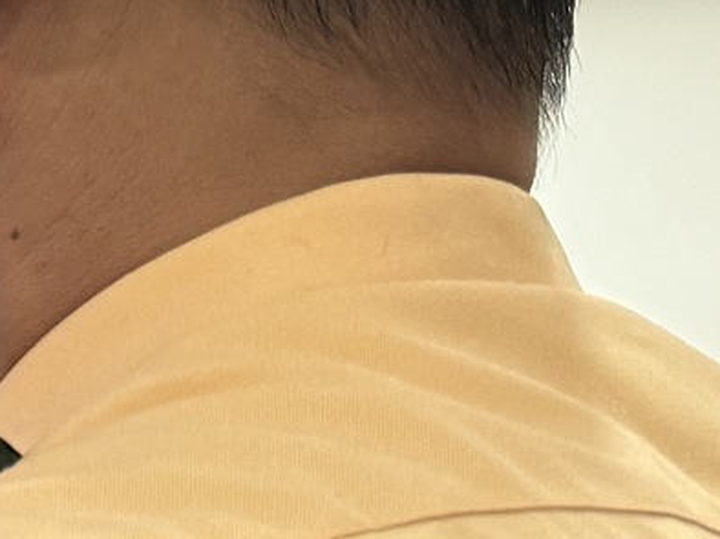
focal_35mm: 156
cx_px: -1380
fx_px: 3243
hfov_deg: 9.9
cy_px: 247
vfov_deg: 9.5
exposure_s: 1/60
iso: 200
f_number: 1.78
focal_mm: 6.76
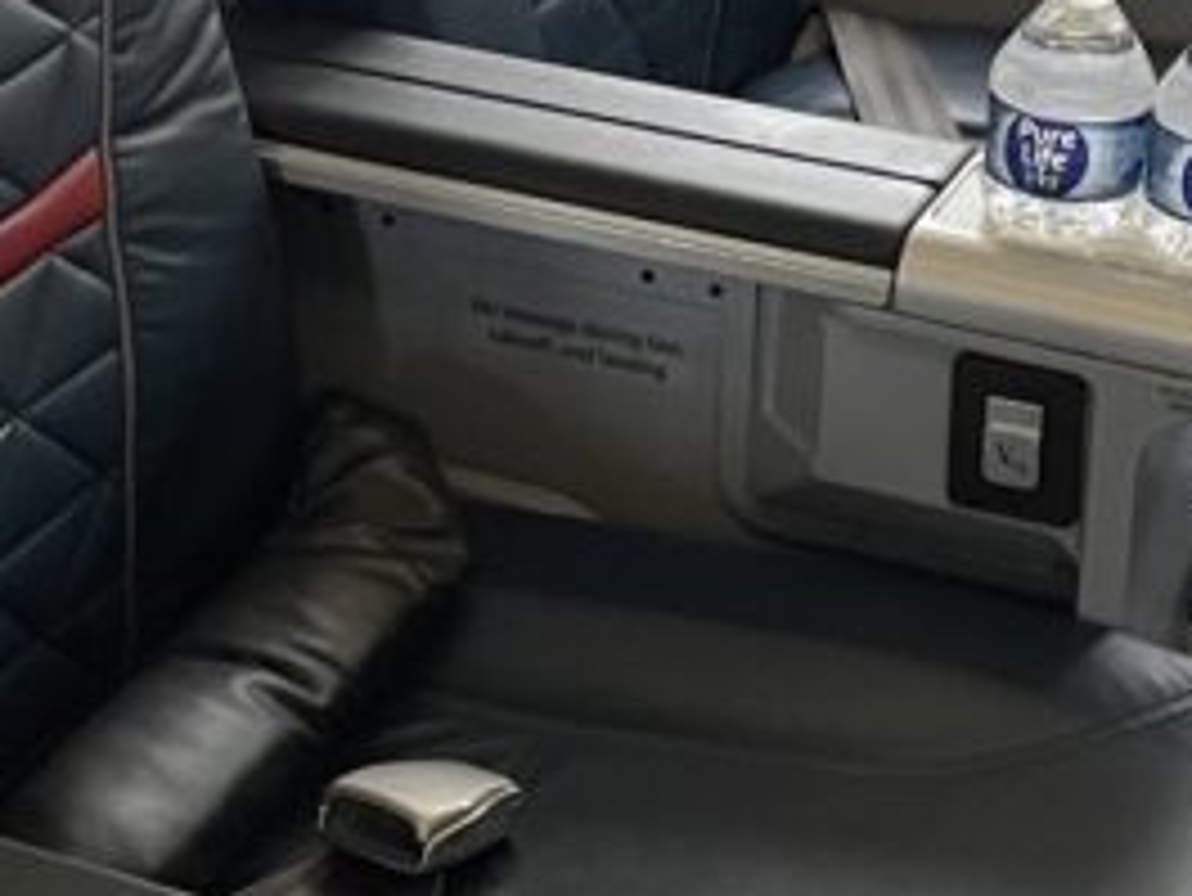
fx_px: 3652
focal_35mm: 106
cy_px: 252
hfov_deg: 18.5
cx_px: 342
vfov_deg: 13.9
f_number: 1.6
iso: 500
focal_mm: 4.2
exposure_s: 1/60
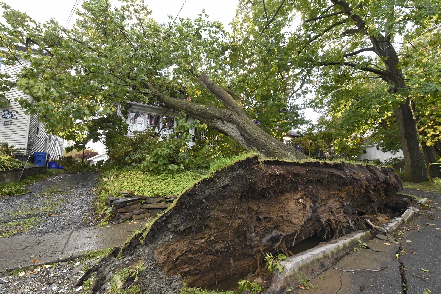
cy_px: 147
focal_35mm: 14
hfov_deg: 104.2
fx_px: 172
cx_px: 220
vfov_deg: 81.3
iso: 4000
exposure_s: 1/50
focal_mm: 14
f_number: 20
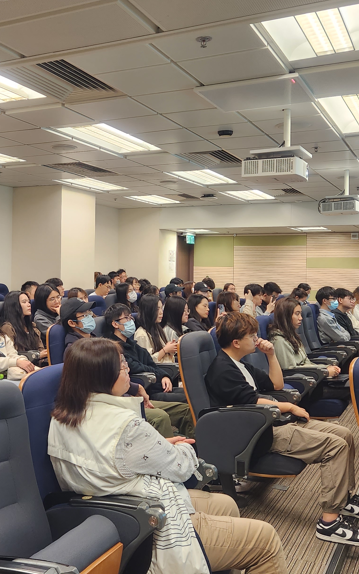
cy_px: 261
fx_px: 626
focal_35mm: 40
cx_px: 91
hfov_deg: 31.4
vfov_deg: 49.2
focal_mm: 5.4
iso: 250
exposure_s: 1/100
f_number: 1.8
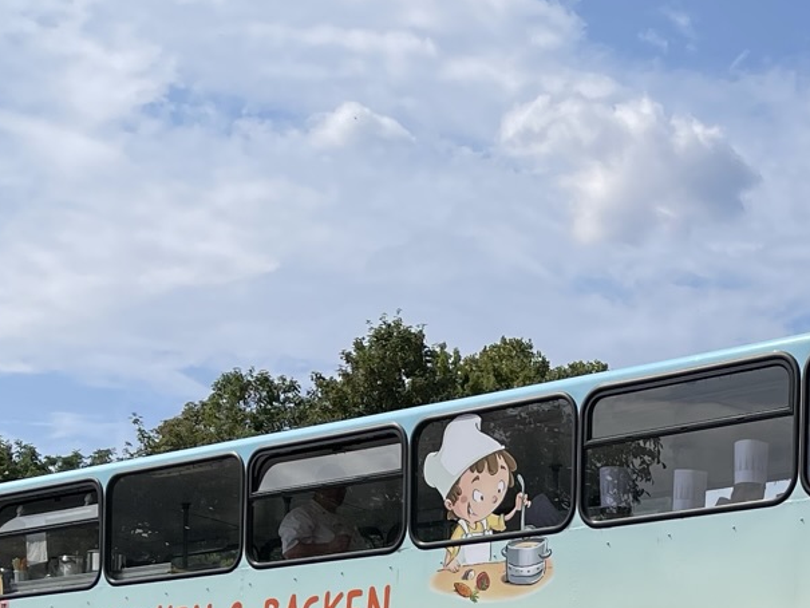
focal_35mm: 88
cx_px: 665
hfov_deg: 21.9
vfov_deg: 15.7
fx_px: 2060
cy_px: 852
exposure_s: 1/4525
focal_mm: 5.1
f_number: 1.6
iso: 32
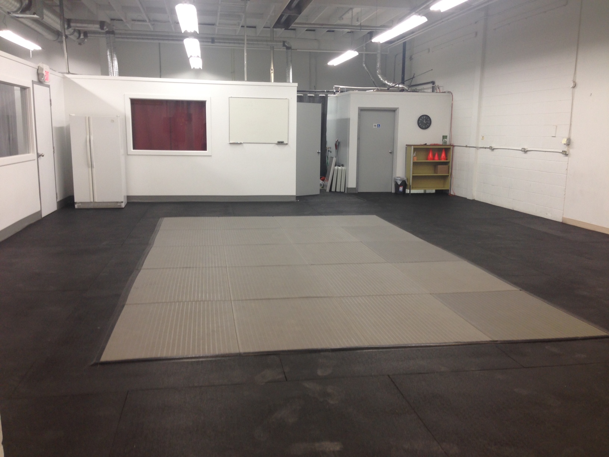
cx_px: 304
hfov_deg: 55.4
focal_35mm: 33
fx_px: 581
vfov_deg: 42.9
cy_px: 228
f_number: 2.4
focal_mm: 4.12
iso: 50
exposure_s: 1/20
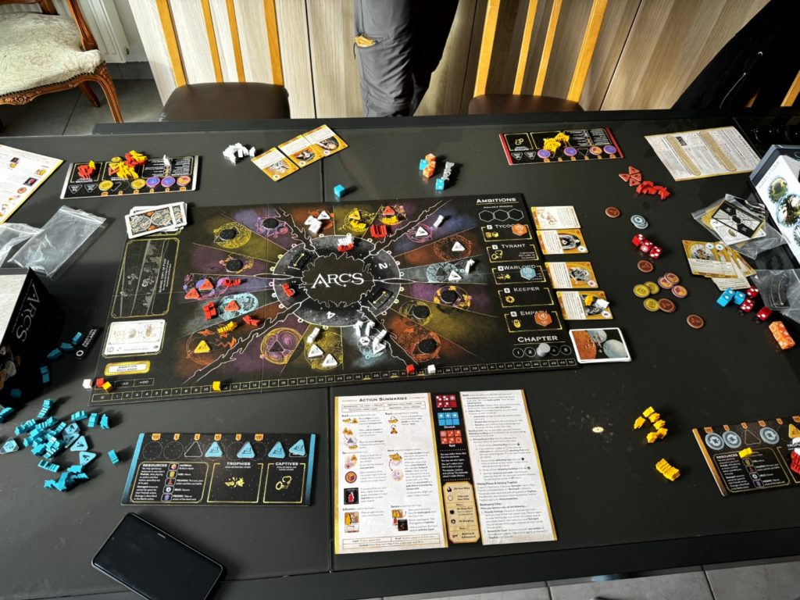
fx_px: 555
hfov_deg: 71.6
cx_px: 400
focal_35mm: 24
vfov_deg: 56.8
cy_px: 300
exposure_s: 1/263
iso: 64
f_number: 1.78
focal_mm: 6.76
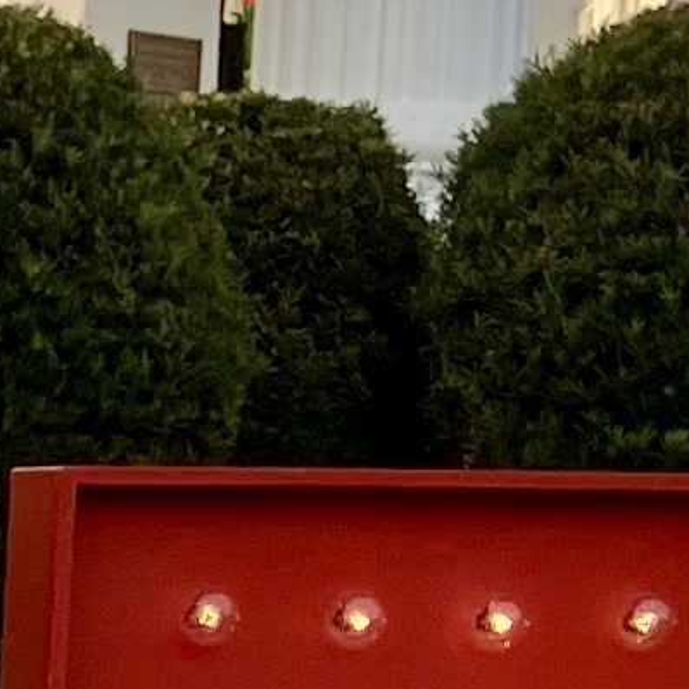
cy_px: 1558
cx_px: -1090
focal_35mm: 250
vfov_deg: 6.7
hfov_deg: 6.6
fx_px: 5630
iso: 32
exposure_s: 1/796
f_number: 1.8
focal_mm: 3.99
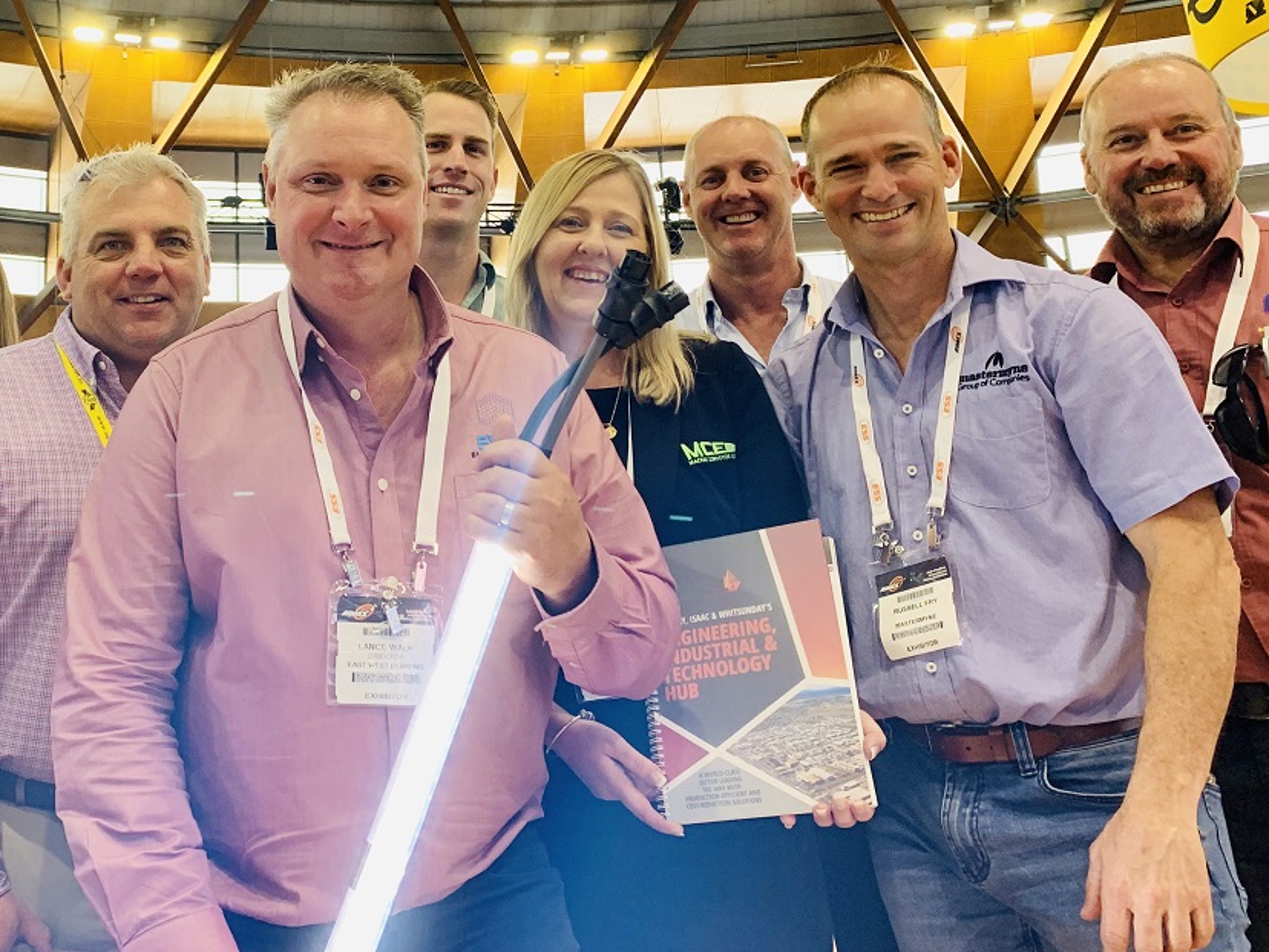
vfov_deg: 37.2
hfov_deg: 47.8
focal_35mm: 38
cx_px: 383
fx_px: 1393
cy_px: 294
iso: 100
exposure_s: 1/50
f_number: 1.8
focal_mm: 4.25
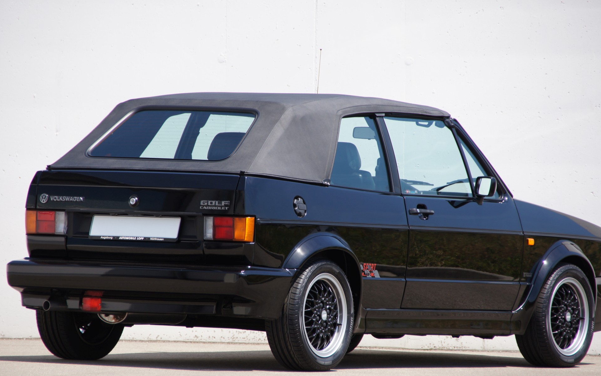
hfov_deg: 7.6
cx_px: 300
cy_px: 199
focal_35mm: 276
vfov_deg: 4.8
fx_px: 4521
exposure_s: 1/320
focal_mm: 180
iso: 100
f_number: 6.3
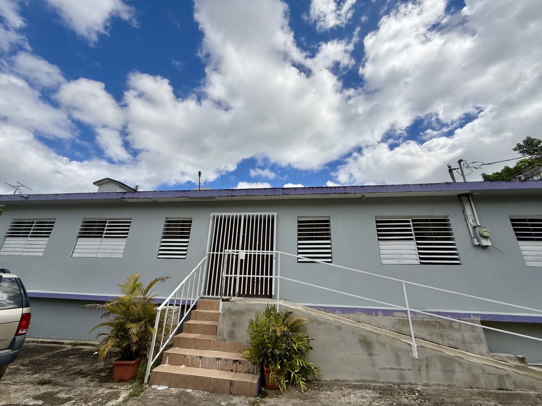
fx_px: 219
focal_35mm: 14
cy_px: 203
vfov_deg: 85.7
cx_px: 271
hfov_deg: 102.1
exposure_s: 1/2976
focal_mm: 2.22
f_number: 2.2
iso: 50
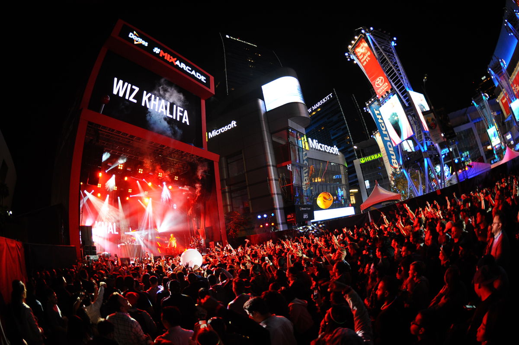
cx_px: 260
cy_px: 172
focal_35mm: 16
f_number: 2.8
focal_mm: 16
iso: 1600
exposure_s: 1/100
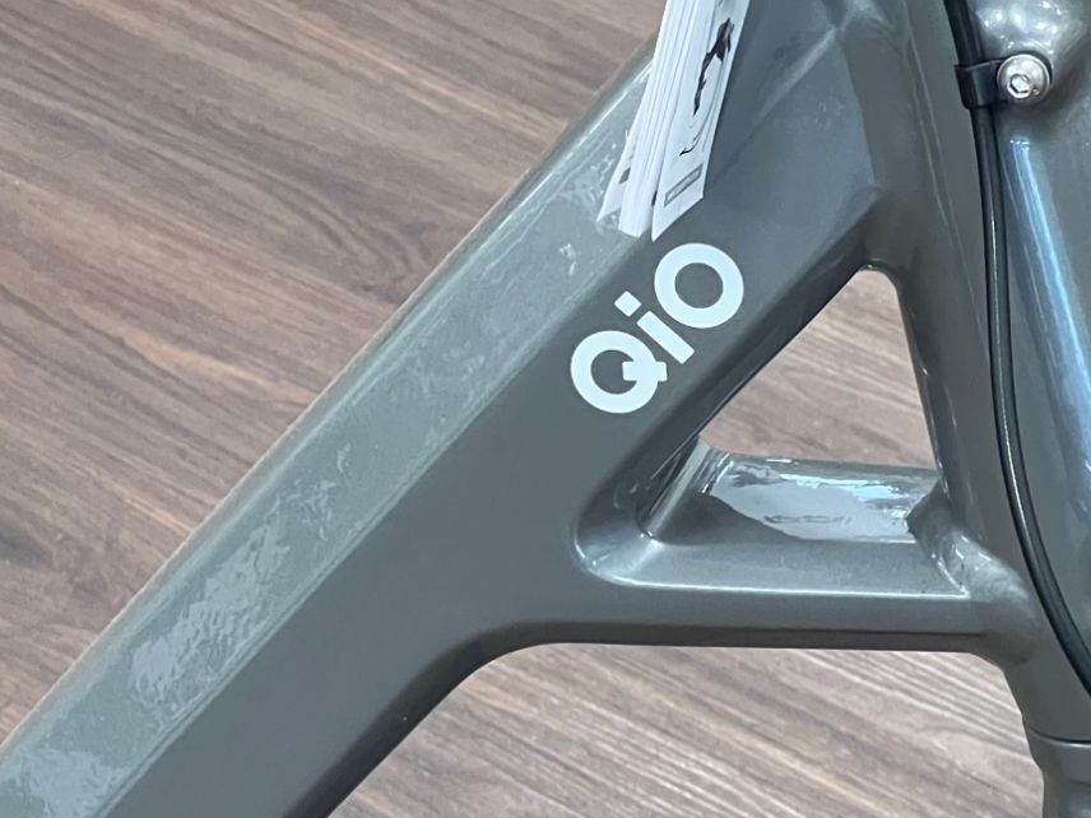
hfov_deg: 11.0
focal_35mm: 180
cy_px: 791
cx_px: 673
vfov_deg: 8.2
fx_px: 5673
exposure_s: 1/50
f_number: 2.8
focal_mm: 9
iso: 400
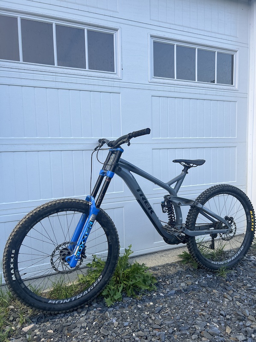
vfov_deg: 67.3
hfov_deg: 53.1
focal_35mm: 26
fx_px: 256
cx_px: 128
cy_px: 171
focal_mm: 5.7
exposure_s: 1/120
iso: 100
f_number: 1.5
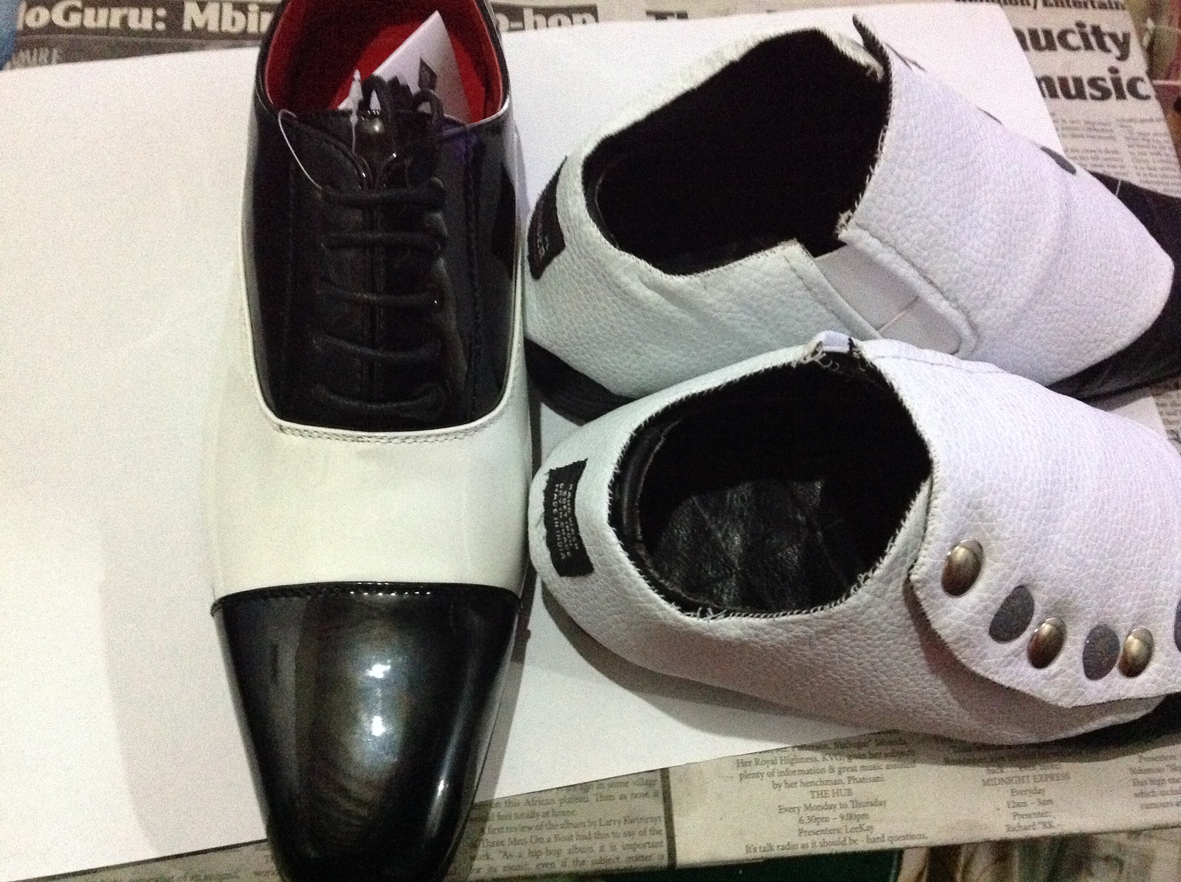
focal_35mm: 35
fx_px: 1192
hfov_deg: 52.7
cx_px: 590
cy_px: 441
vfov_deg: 40.6
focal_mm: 4.28
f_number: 2.4
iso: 800
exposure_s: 1/15
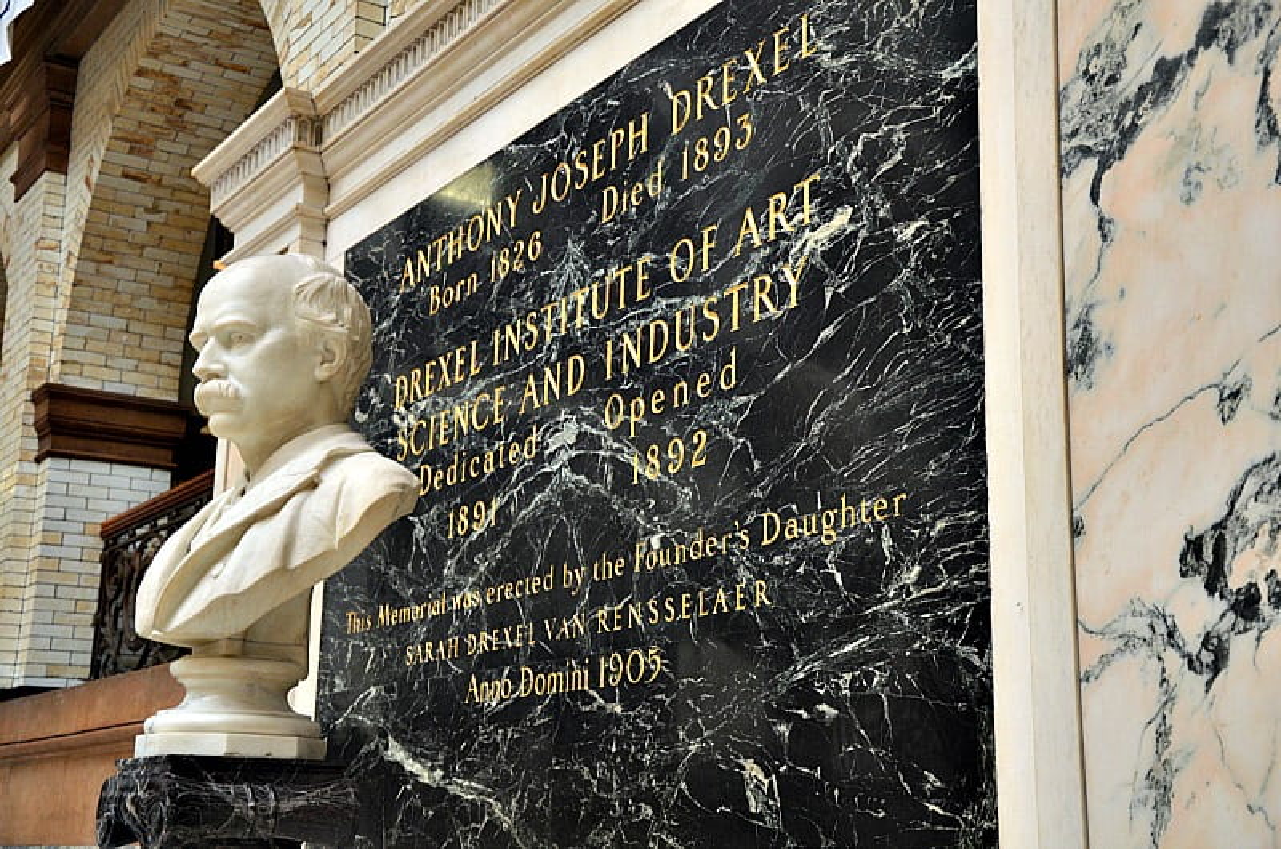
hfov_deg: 41.2
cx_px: 640
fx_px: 1705
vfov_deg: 28.0
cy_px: 424
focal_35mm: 48
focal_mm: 32
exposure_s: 1/60
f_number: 4.2
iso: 560
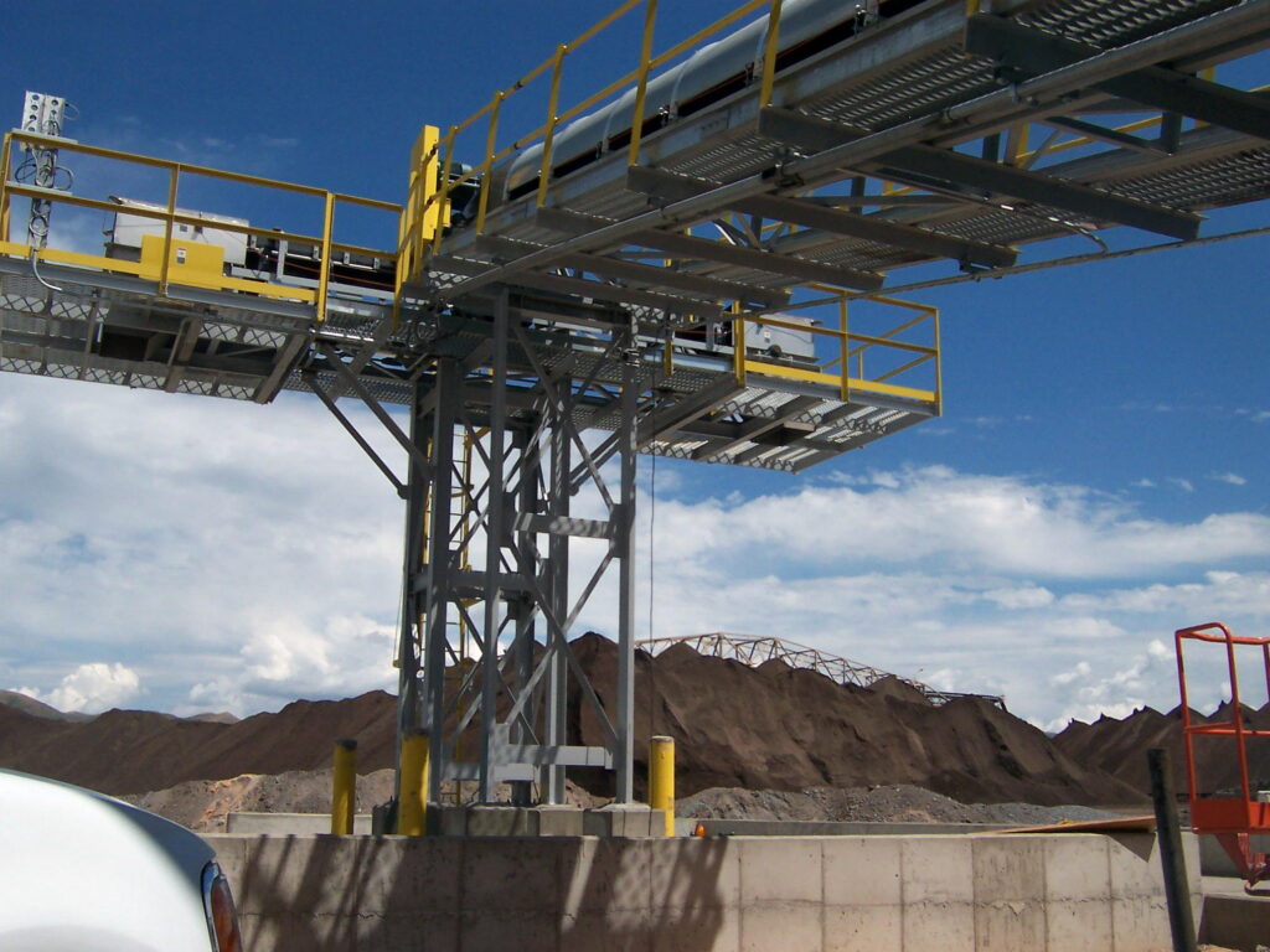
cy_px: 476
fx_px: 1321
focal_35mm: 36
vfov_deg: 39.7
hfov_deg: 51.4
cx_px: 635
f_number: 5.6
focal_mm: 5.6
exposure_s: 1/1000
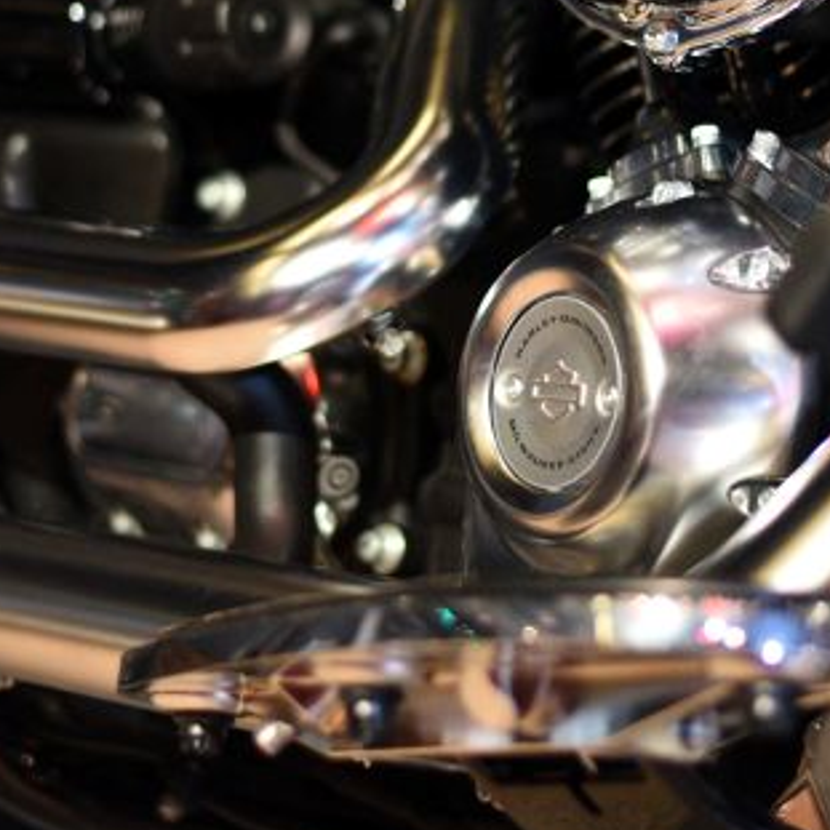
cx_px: 427
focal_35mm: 140
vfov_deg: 12.4
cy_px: 69
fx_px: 3798
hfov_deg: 12.5
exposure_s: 1/80
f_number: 1.8
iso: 1600
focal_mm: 50
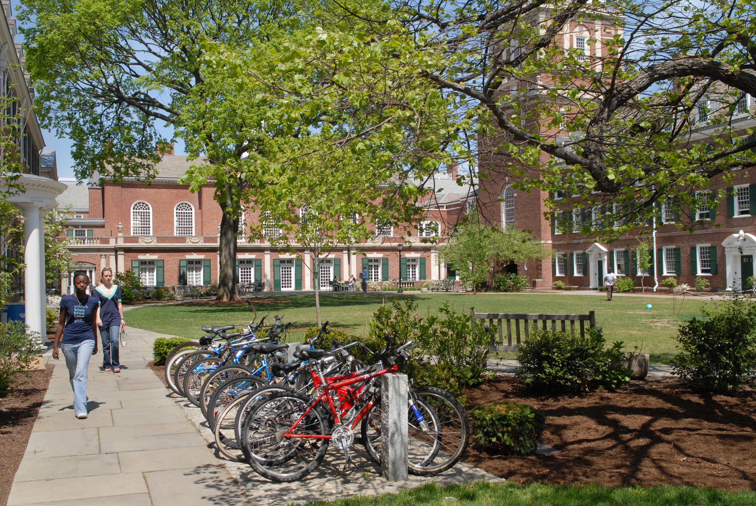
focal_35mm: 34
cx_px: 378
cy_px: 253
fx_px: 725
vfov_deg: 38.5
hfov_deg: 55.0
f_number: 9
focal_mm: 23
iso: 250
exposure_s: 1/320
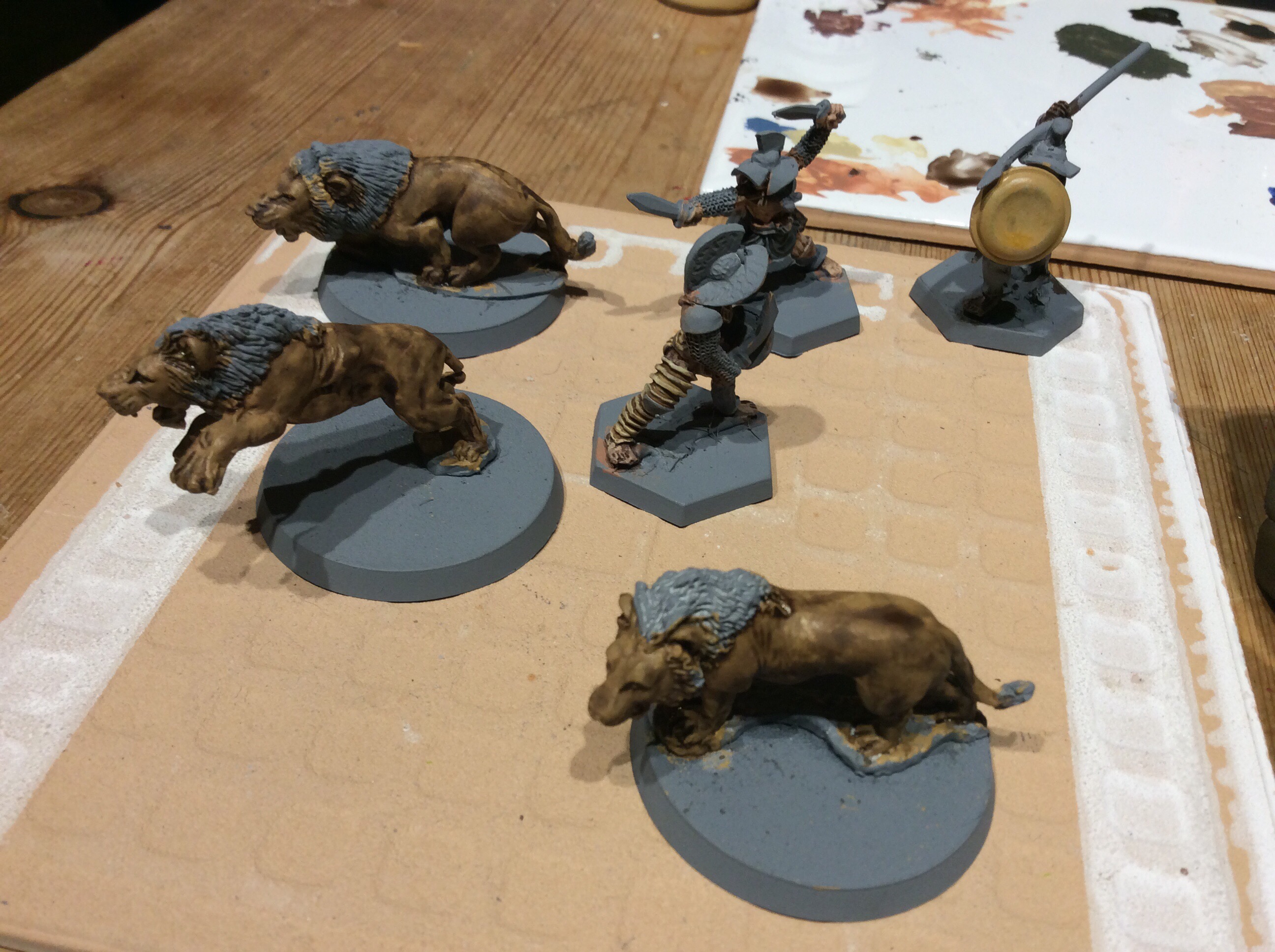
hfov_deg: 56.9
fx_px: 1177
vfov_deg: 44.1
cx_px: 638
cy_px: 476
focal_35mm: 32
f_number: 2.4
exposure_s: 1/25
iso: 40
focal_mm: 3.3
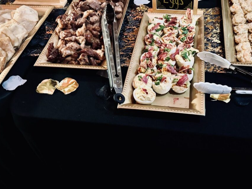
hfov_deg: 43.7
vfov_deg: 33.1
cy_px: 52
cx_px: 147
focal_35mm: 43
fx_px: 313
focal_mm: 6.86
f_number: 1.78
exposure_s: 1/30
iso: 1250
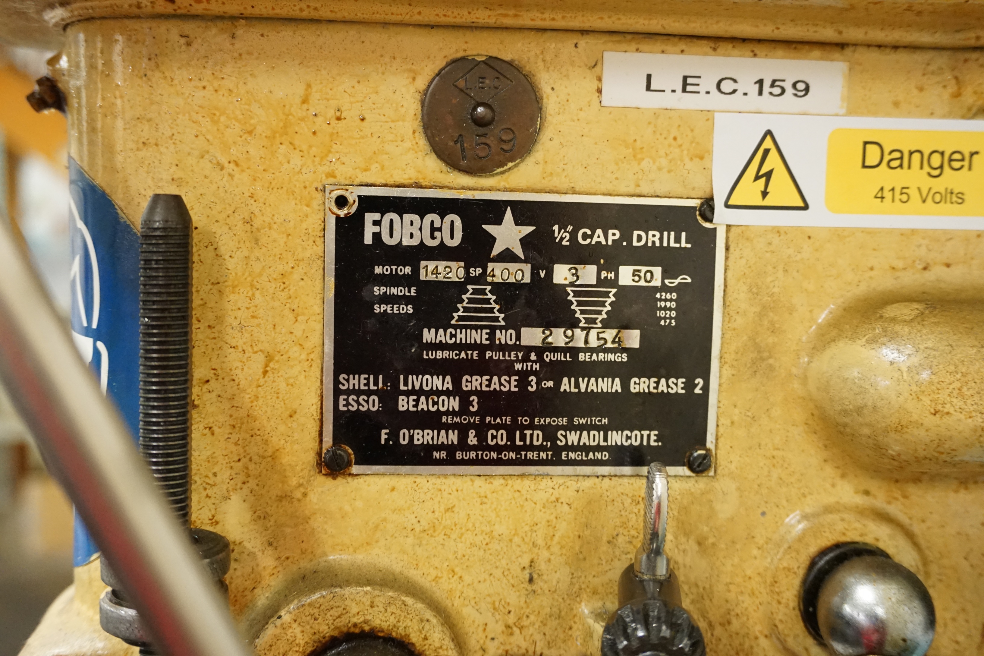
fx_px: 984
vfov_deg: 36.9
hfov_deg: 53.1
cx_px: 492
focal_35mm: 36
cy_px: 328
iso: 3200
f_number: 4.5
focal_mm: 24
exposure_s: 1/60
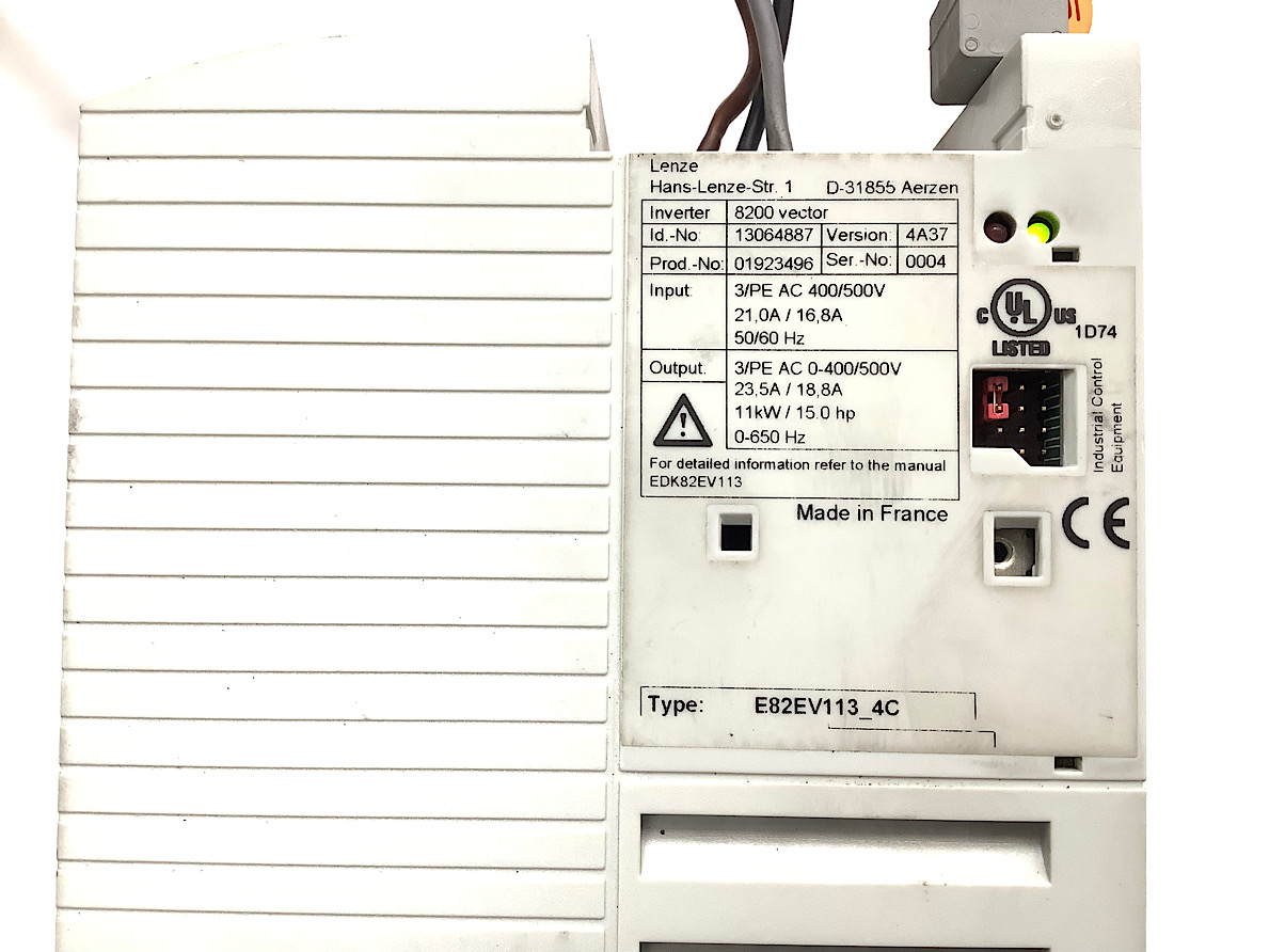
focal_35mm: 31
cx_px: 634
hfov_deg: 58.3
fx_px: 1137
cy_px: 476
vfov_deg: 45.4
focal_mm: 3.3
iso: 100
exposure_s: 1/50
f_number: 2.4
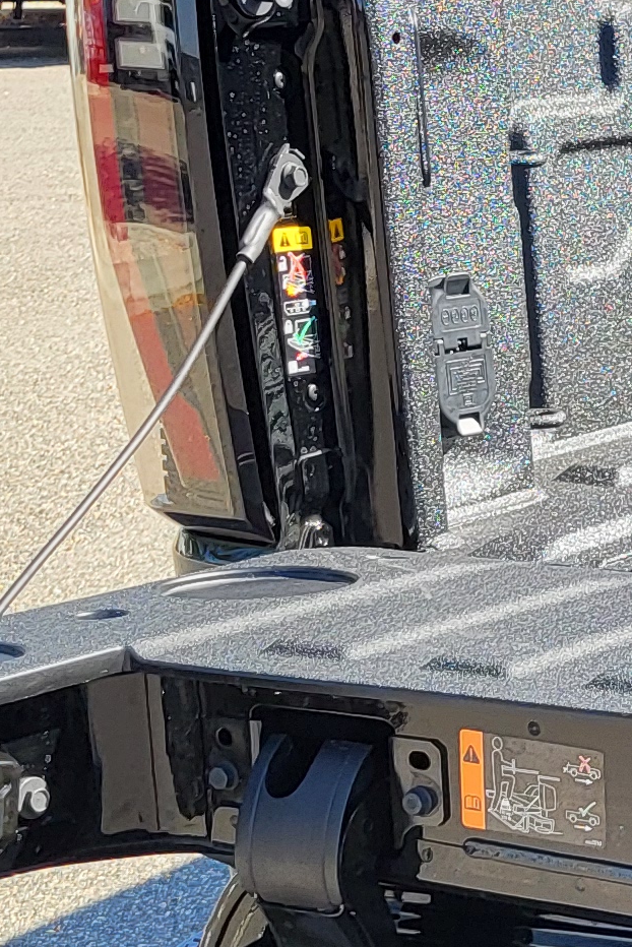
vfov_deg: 17.5
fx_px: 3052
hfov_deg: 10.5
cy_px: 781
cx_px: 1410
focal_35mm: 116
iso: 40
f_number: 1.8
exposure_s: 1/612
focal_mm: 5.4
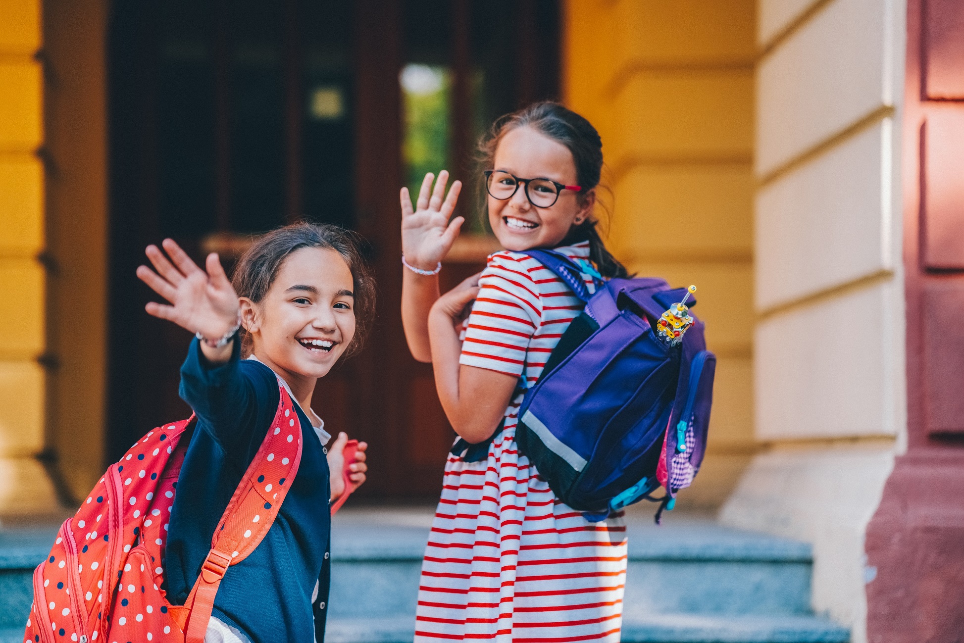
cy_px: 322
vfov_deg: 16.1
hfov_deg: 23.9
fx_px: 2276
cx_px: 482
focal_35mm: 85
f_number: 1.8
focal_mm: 85
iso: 400
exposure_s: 1/2000
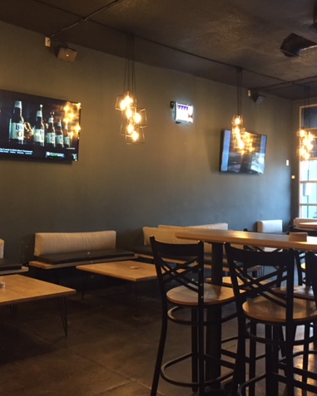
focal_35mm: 38
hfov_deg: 39.1
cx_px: 169
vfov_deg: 48.0
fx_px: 446
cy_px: 198
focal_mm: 4.15
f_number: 2.2
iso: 250
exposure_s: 1/30
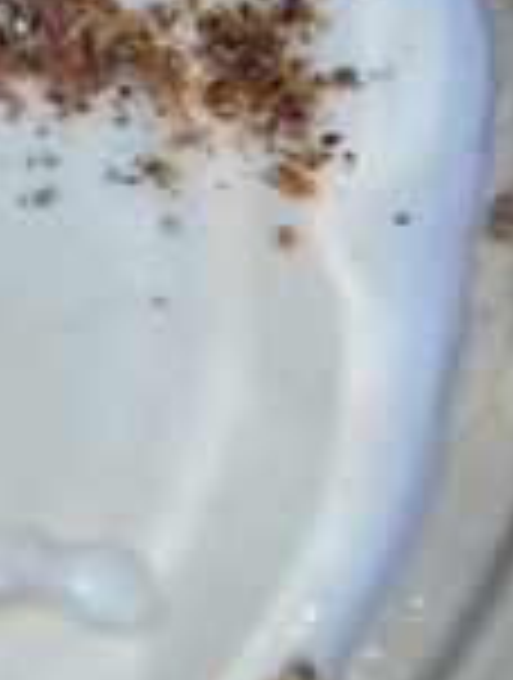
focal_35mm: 213
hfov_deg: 6.5
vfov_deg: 9.2
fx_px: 4192
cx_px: -873
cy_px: 99
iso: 360
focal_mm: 35
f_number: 5
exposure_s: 1/60
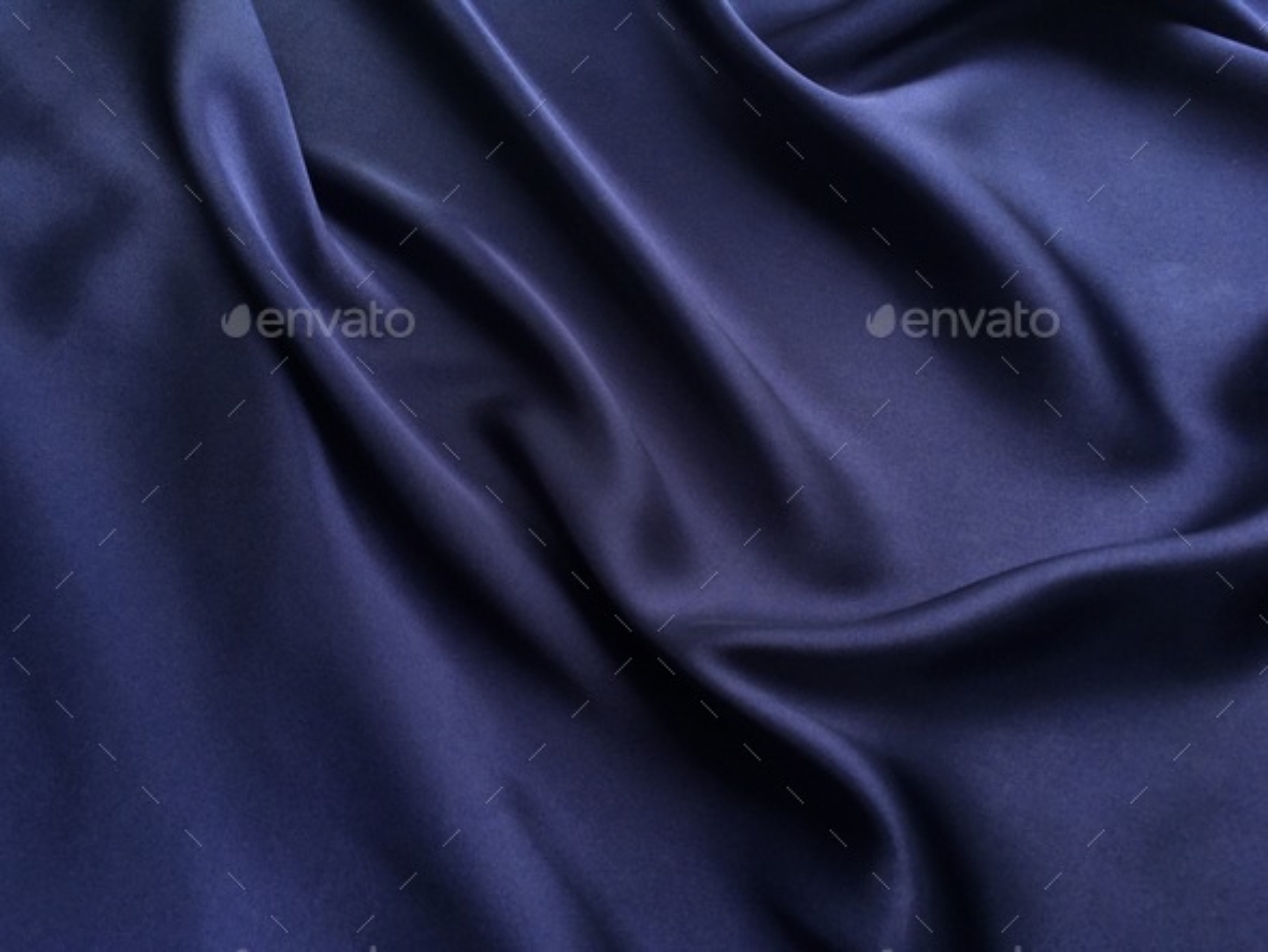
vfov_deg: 48.3
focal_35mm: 29
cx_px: 634
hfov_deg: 61.6
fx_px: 1063
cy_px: 476
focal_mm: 4.15
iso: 25
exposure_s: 1/141
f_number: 2.2
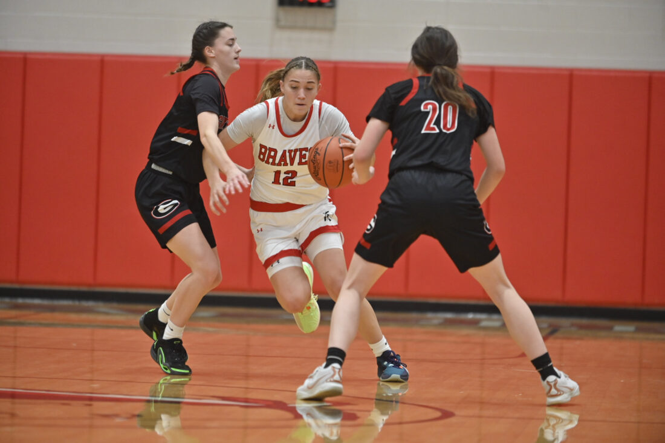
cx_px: 332
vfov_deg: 6.9
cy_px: 222
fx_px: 3694
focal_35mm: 200
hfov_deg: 10.3
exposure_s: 1/640
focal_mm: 200
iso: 1400
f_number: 2.8
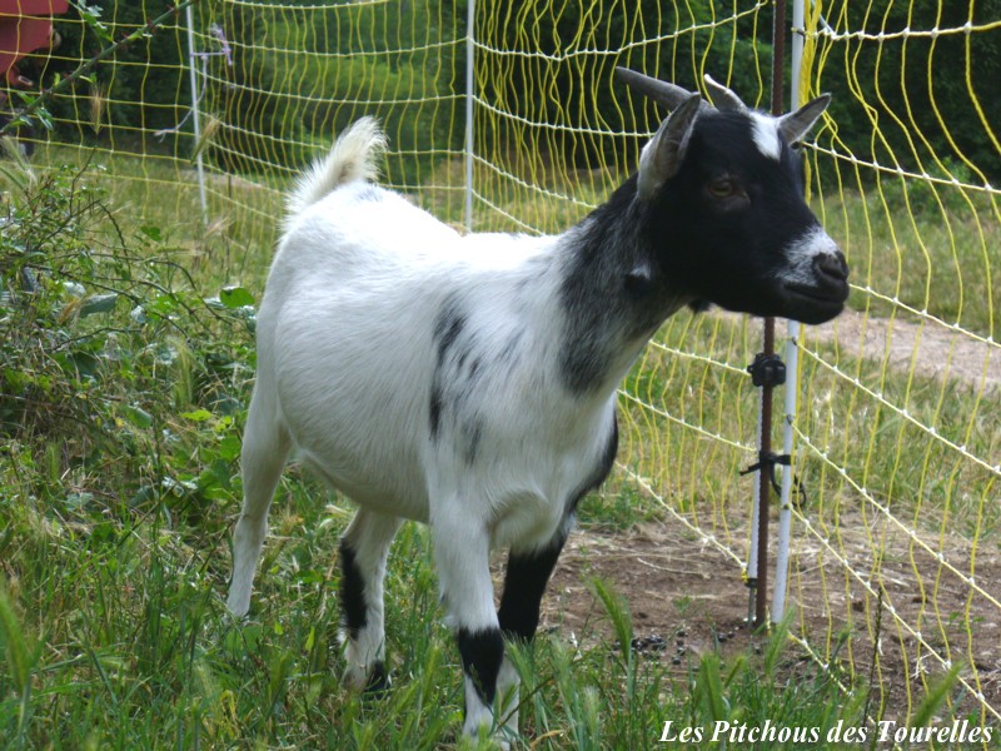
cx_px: 500
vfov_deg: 13.3
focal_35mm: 111
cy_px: 376
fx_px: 3210
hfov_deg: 17.7
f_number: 3.6
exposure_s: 1/500
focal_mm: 18.3
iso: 80
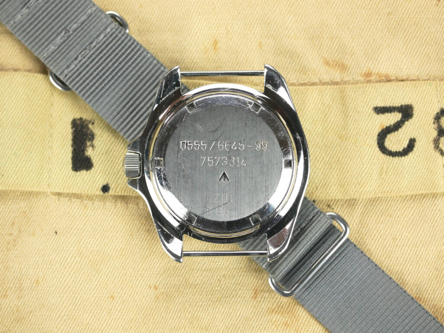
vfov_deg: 24.4
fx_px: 770
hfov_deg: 32.2
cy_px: 166
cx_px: 222
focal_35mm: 60
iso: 800
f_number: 4.5
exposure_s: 1/250
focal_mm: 30
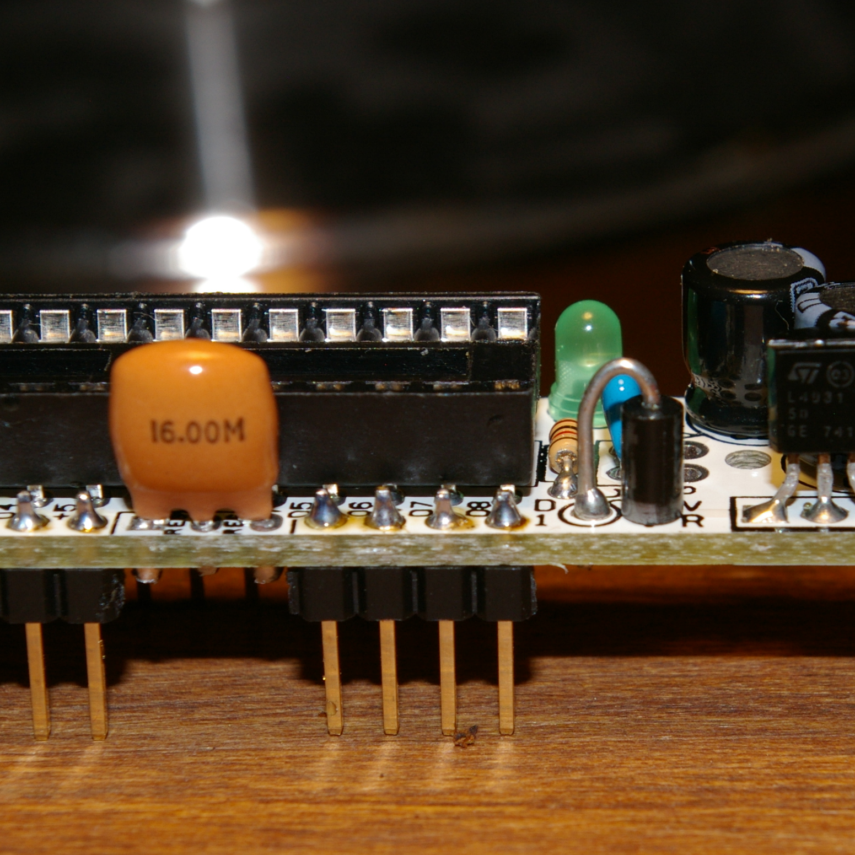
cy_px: 456
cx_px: 588
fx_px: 3795
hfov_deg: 12.8
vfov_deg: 12.9
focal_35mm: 136
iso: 200
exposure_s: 1/60
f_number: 13
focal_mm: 55
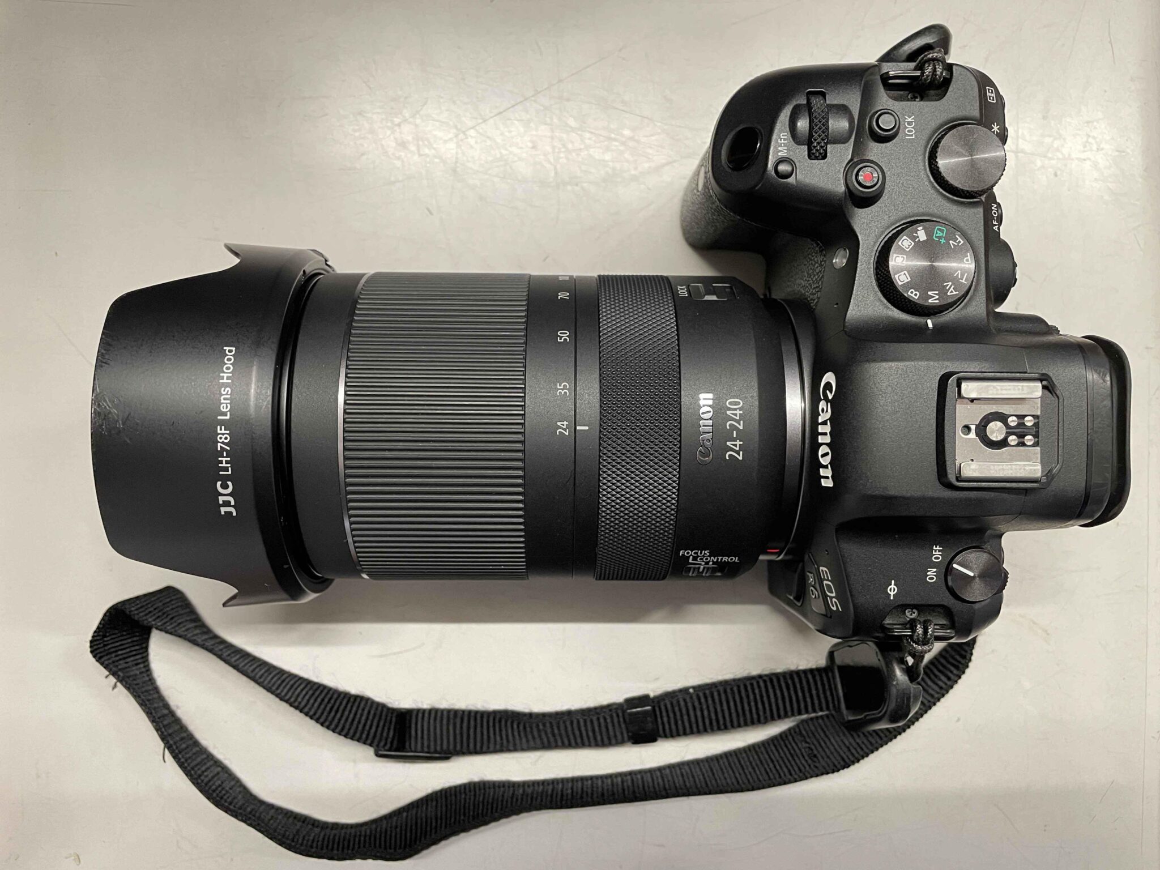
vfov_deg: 53.1
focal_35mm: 26
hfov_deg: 67.3
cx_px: 580
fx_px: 871
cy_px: 435
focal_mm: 4.2
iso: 400
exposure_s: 1/60
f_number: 1.6
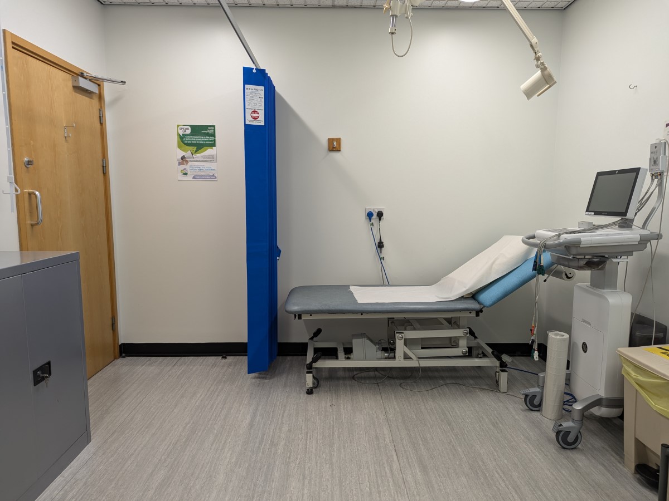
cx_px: 334
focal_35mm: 24
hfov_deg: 71.6
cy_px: 250
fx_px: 464
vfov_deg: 56.8
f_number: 1.85
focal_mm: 6.81
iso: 54
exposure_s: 1/38
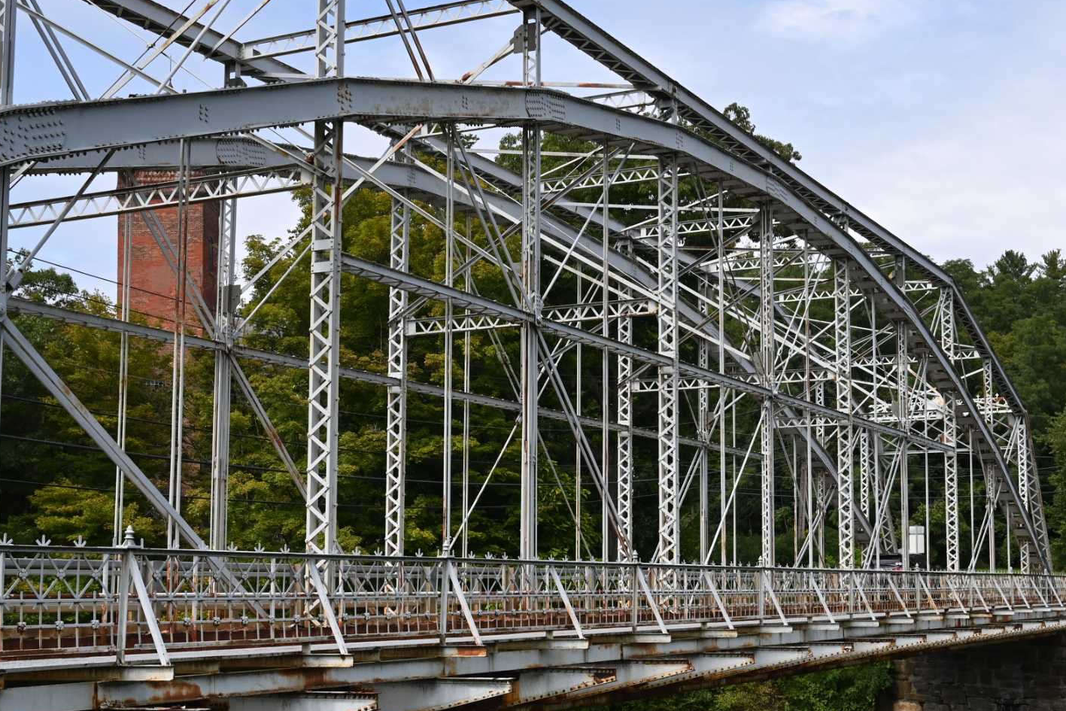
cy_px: 387
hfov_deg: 37.9
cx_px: 676
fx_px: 1540
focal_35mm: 52
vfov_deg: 26.0
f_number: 7.1
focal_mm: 36
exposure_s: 1/8000
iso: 2200
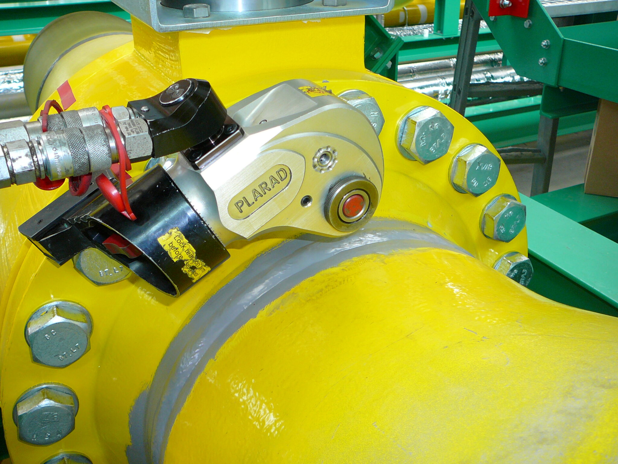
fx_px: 625
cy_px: 232
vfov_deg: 40.7
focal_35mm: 35
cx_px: 309
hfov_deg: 52.6
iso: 100
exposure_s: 1/30
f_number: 2.8
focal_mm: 5.2
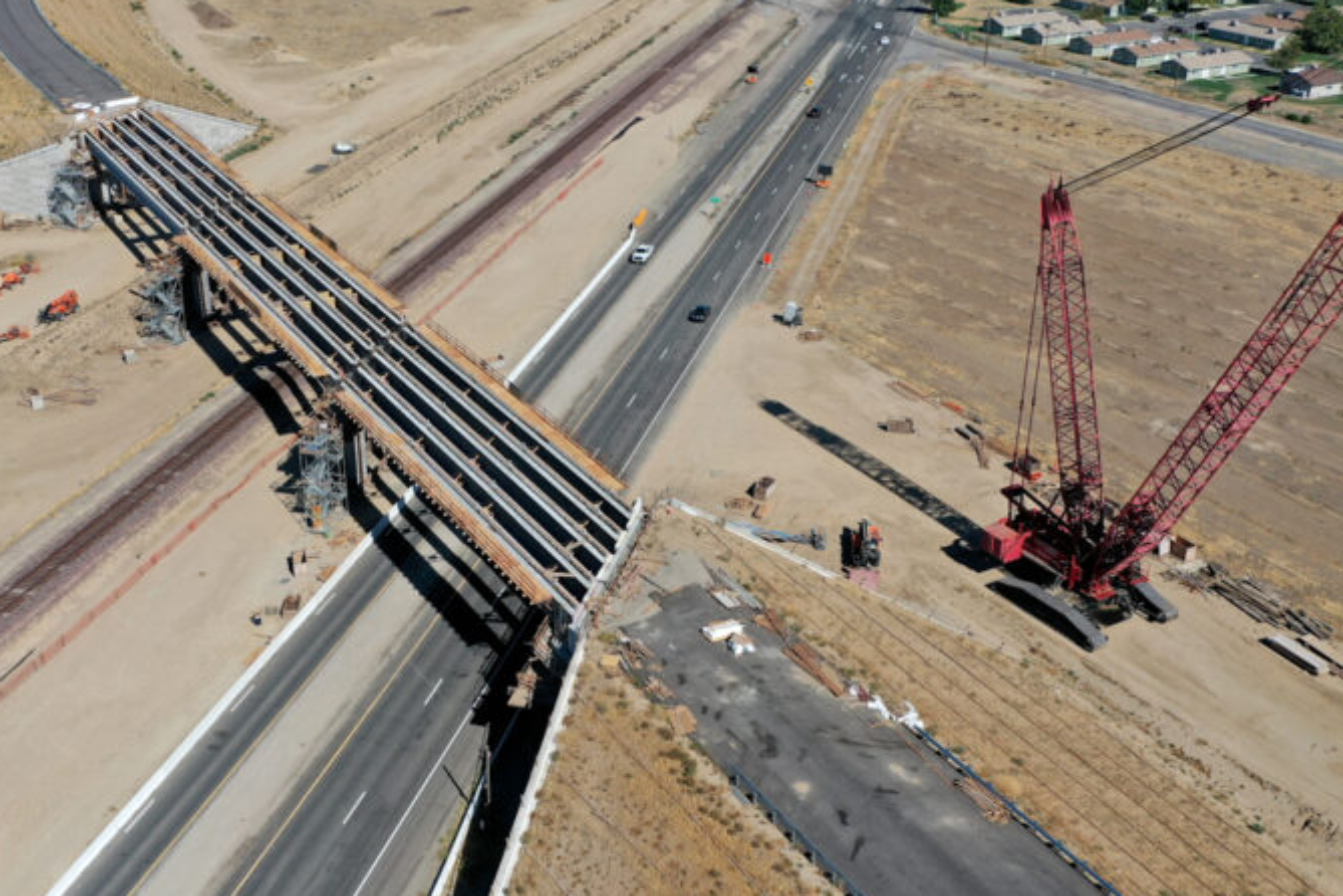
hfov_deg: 47.4
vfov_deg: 32.6
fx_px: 1529
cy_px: 403
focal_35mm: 41
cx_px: 620
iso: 100
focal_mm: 10.26
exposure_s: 1/120
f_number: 4
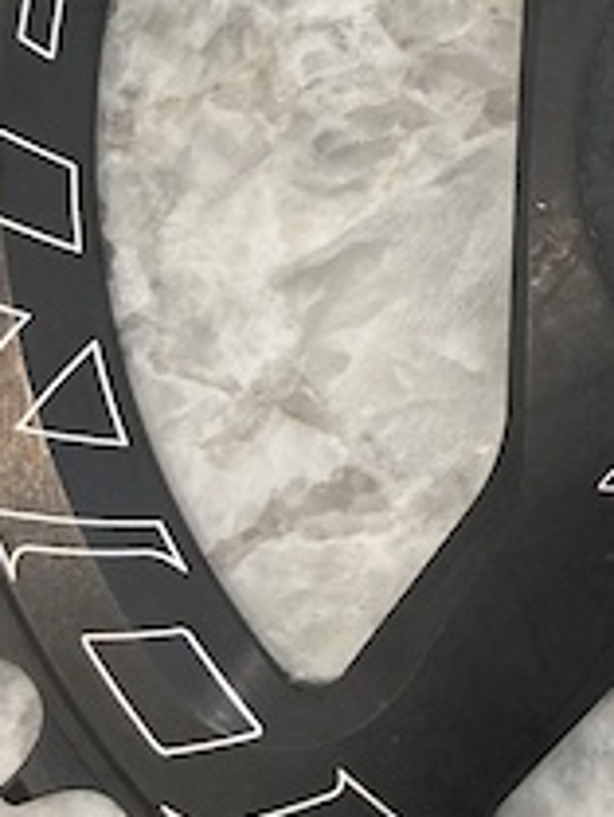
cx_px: 919
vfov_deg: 18.0
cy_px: 51
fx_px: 2528
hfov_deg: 13.1
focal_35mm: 107
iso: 80
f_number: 1.8
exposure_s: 1/60
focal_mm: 3.99
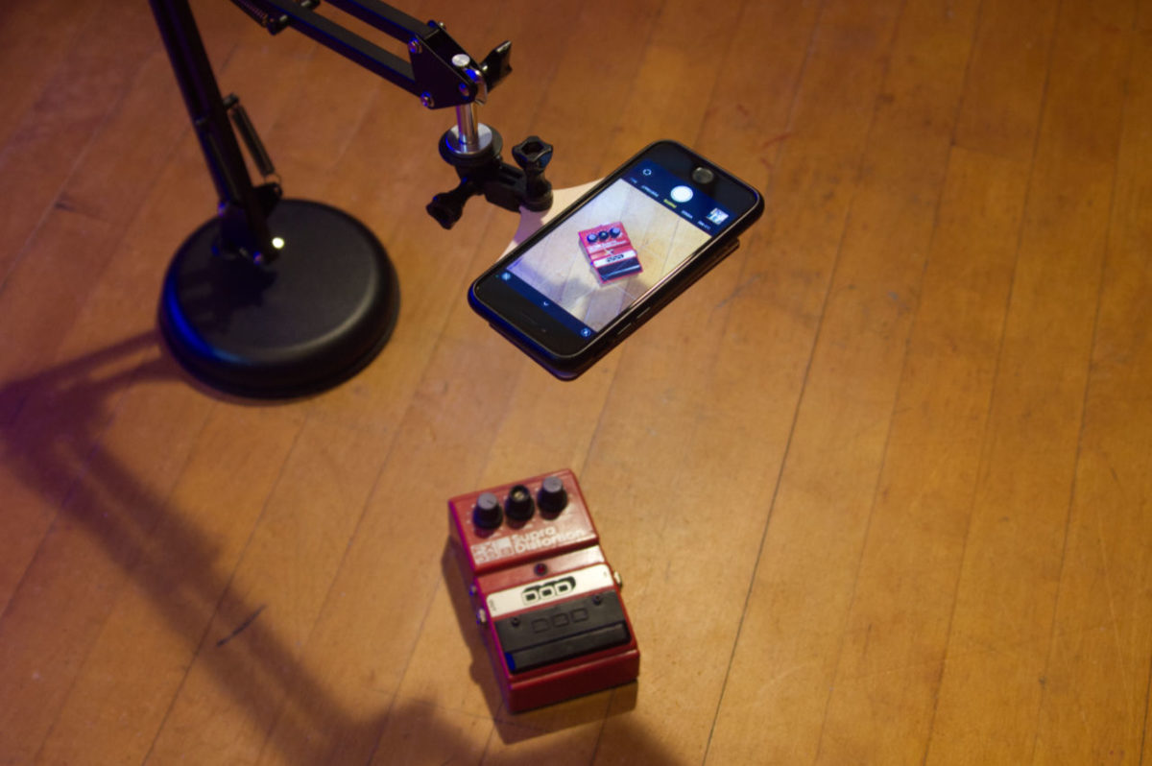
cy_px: 383
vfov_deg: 31.8
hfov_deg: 46.4
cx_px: 576
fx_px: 1343
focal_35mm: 42
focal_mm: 28
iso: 400
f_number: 2.8
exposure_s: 1/50
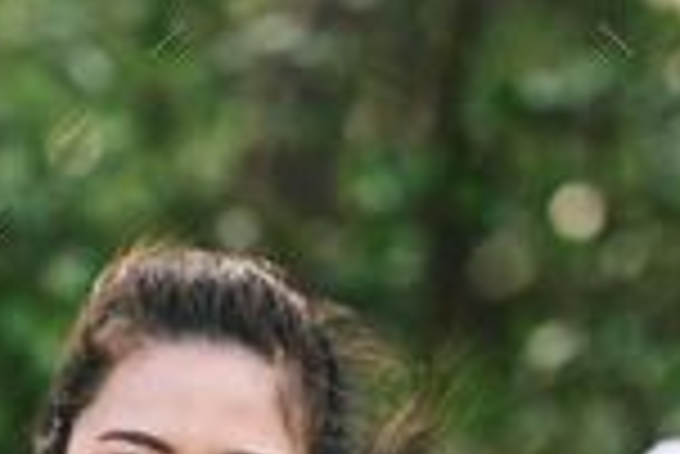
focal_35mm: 701
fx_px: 13254
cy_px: 701
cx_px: 369
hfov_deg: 2.9
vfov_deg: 2.0
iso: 200
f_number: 2.8
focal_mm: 180
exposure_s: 1/320
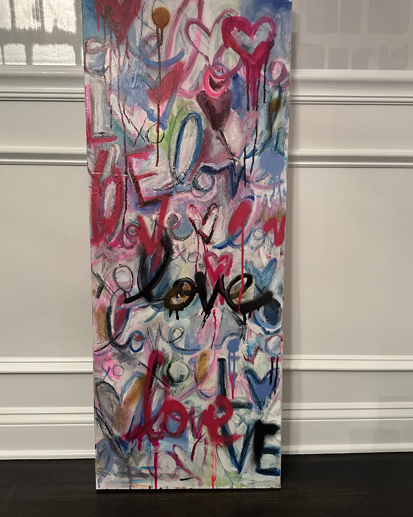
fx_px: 428
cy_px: 262
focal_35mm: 28
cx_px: 220
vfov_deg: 62.2
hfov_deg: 51.5
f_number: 1.78
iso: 500
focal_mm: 6.86
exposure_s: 1/60
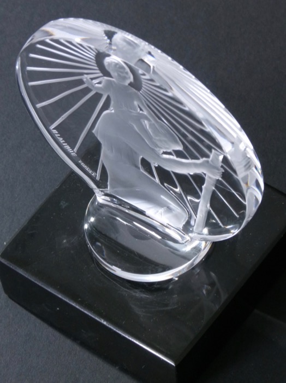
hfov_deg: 10.4
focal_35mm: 143
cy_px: 192
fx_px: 1577
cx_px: 143
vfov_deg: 13.8
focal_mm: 25.8
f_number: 4
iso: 200
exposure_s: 1/640
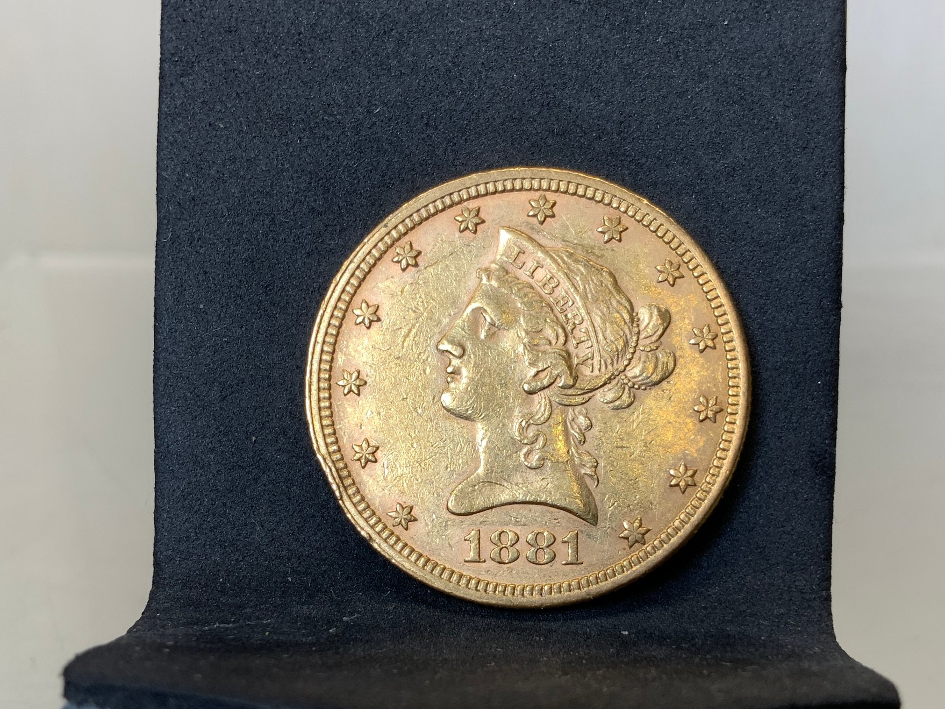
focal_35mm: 33
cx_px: 531
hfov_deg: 55.2
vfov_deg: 42.9
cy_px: 386
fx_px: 901
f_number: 1.8
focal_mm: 3
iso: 32
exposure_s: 1/120
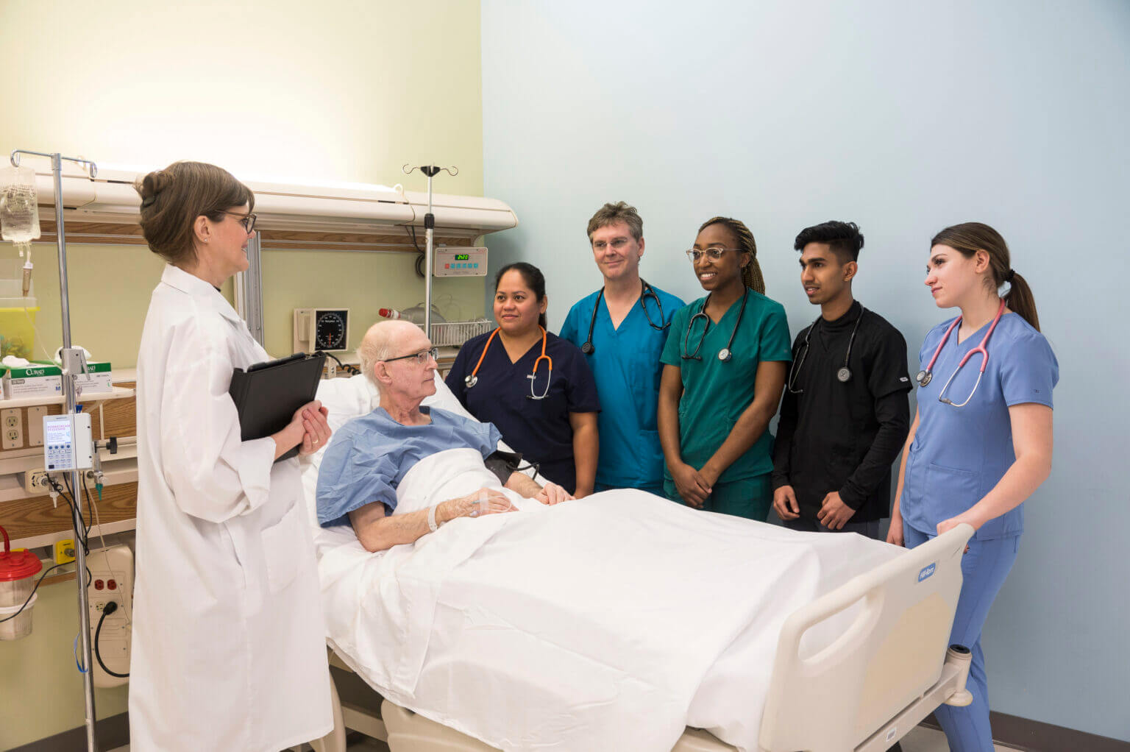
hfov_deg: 58.7
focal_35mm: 32
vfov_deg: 41.1
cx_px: 565
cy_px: 376
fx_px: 1004
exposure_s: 1/50
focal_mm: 32
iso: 1000
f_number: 5
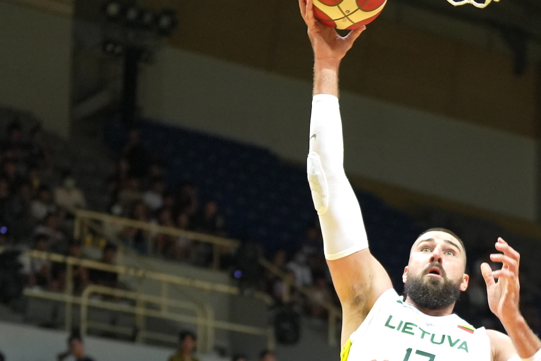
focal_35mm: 180
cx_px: 489
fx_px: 2705
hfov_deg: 11.3
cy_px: 352
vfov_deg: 7.6
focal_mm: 70
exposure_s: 1/1000
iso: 2500
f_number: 2.8
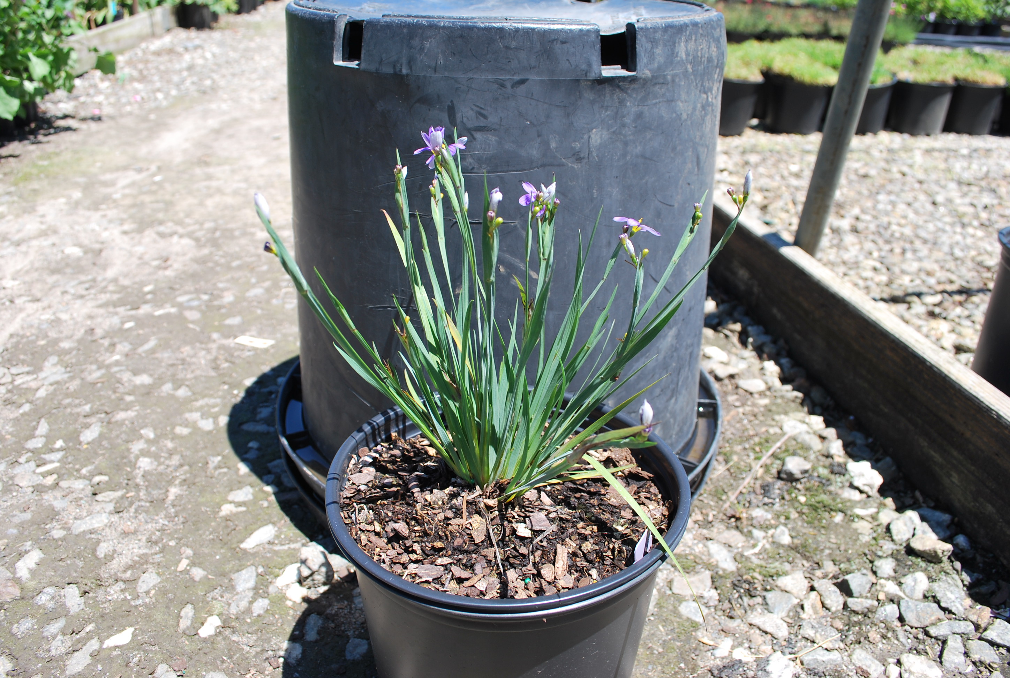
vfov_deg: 48.1
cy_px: 339
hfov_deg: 67.3
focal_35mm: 27
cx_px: 505
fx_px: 759
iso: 100
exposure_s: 1/200
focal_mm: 18
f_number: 7.1
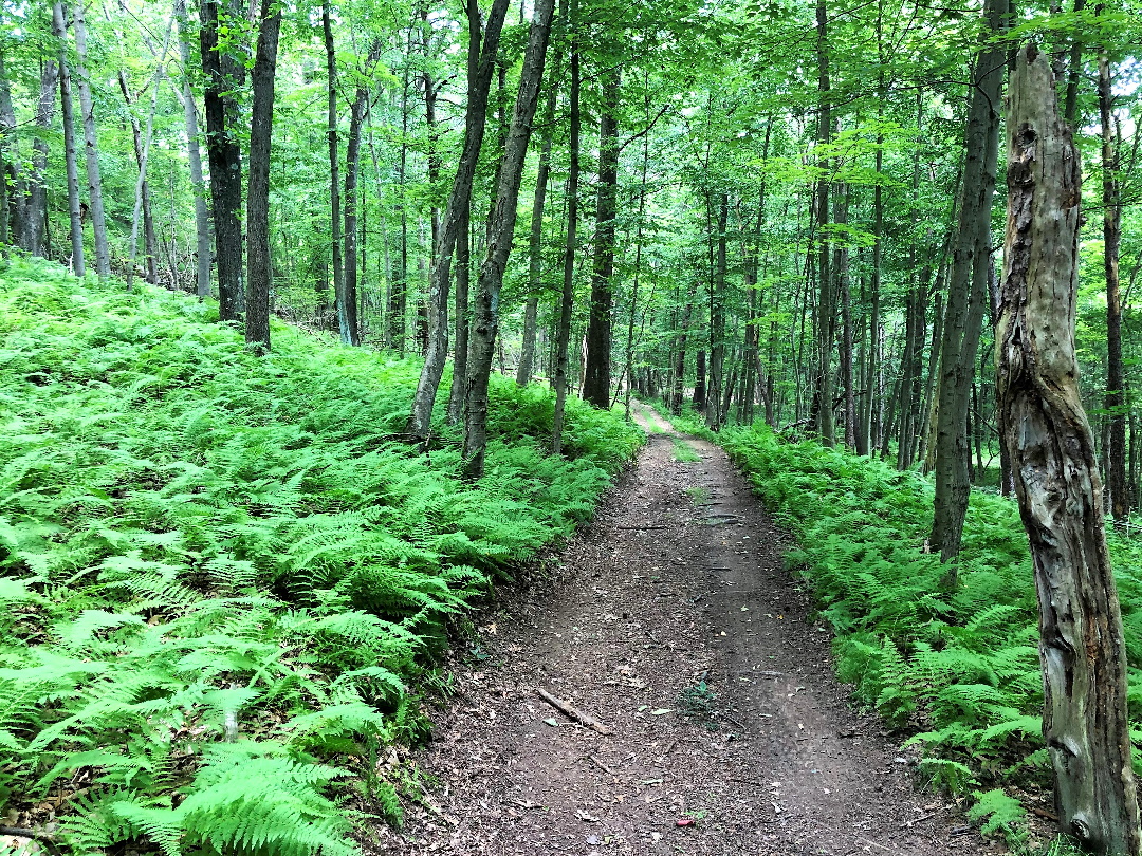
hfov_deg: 63.4
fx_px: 924
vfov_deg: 49.7
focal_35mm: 28
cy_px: 428
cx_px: 571
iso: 40
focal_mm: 3.99
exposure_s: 1/24
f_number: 1.8
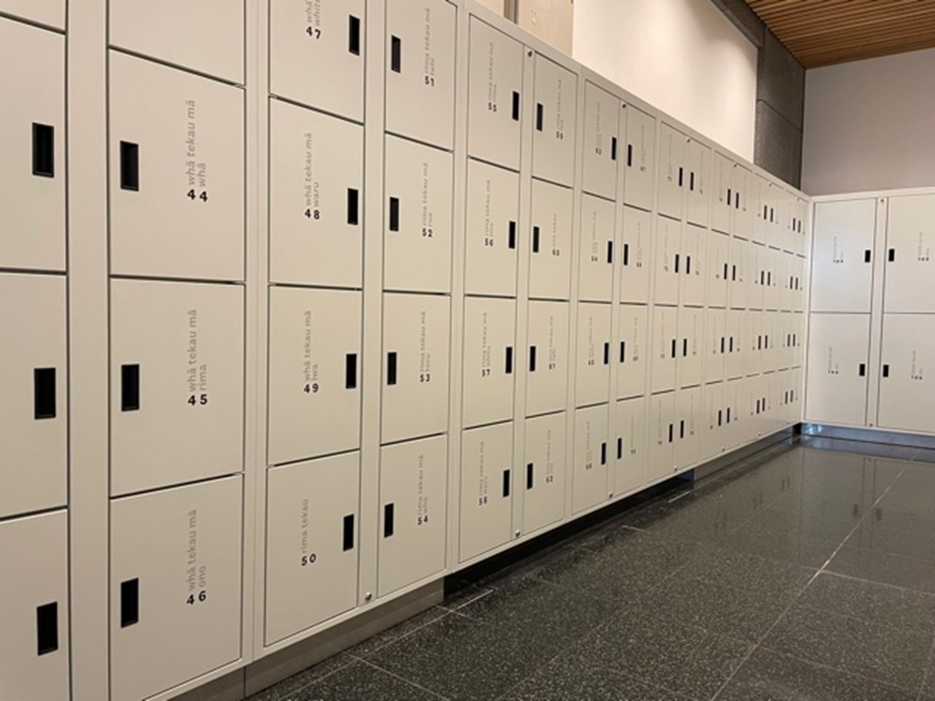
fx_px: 702
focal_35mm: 26
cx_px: 468
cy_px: 350
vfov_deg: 53.1
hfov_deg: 67.3
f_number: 1.6
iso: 250
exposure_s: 1/50
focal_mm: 4.2
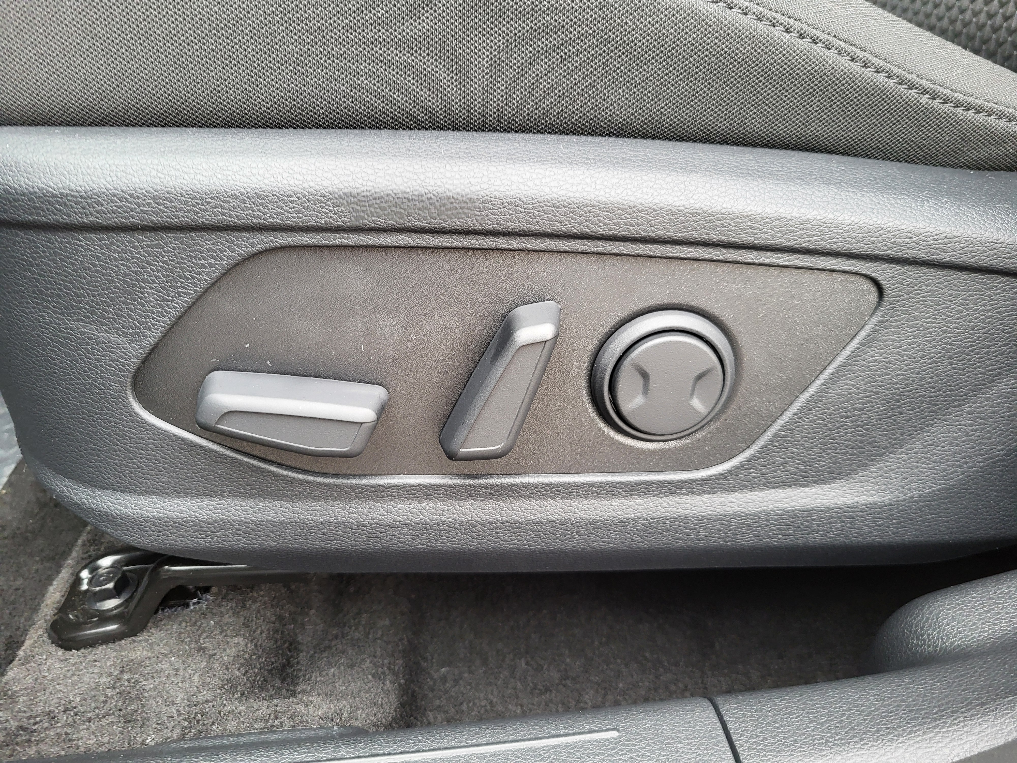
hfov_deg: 67.3
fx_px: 764
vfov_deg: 53.1
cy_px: 382
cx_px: 508
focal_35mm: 26
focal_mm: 5.4
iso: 200
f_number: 1.8
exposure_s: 1/120
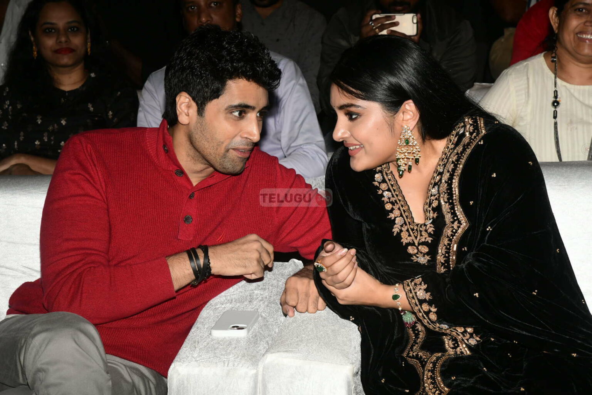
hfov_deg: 19.5
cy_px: 198
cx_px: 296
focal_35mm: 105
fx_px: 1727
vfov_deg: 13.0
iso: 1600
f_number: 16
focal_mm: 105
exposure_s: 1/125
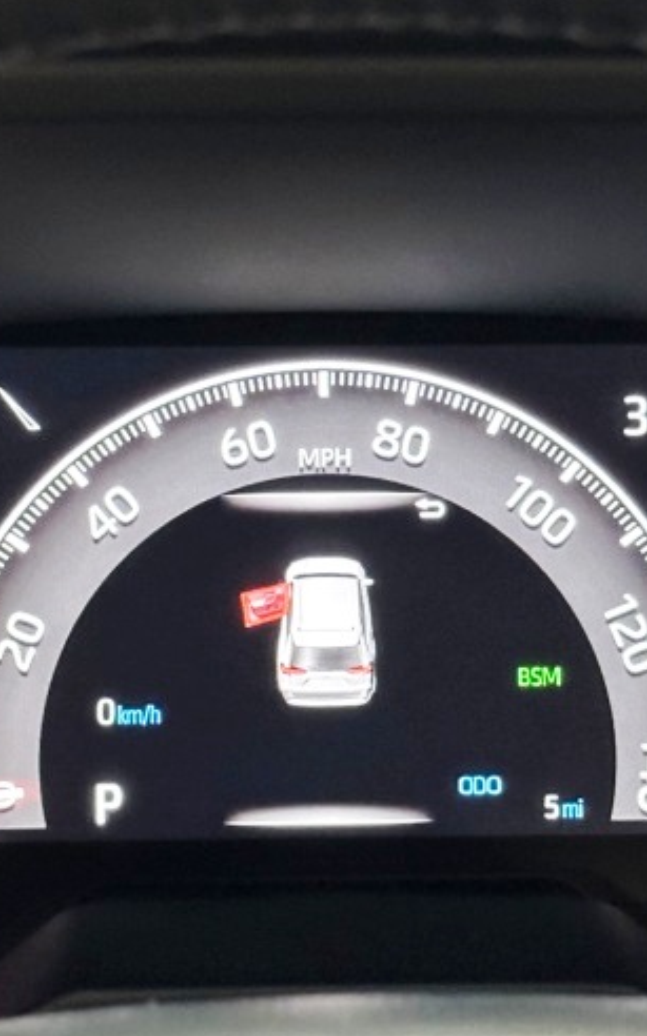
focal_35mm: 106
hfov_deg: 12.3
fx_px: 2994
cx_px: 339
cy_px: 577
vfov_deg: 19.6
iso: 640
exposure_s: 1/30
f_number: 1.78
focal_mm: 6.86
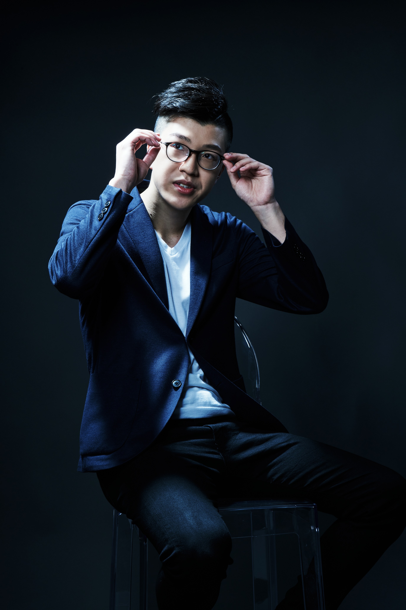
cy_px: 305
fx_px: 1895
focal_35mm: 112
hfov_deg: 12.2
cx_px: 203
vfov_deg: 18.3
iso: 400
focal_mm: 112
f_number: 16
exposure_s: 1/160
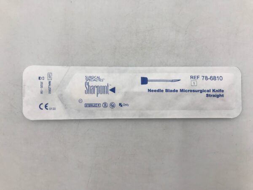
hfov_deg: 63.4
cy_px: 95
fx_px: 205
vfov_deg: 49.7
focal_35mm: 28
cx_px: 126
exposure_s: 1/351
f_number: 1.8
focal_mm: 3.99
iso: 20
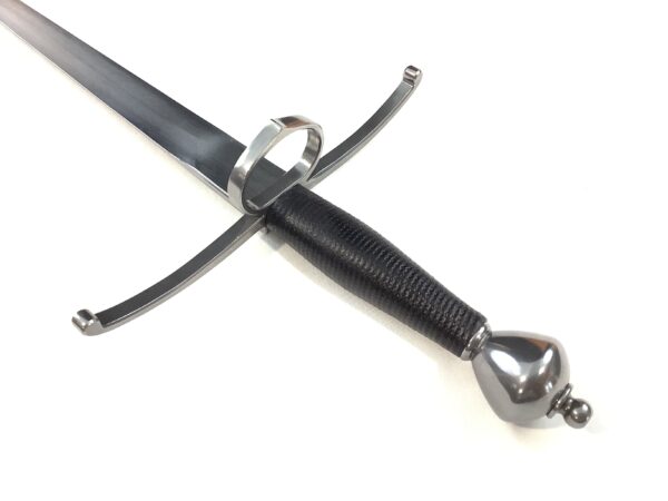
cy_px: 250
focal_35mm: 31
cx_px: 334
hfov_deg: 58.4
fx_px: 598
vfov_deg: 45.4
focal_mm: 3.3
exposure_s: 1/60
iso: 250
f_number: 2.4
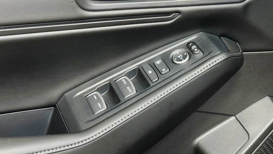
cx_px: 143
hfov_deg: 31.0
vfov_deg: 17.6
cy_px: 34
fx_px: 492
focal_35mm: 68
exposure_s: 1/24
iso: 640
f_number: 1.78
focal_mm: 6.86
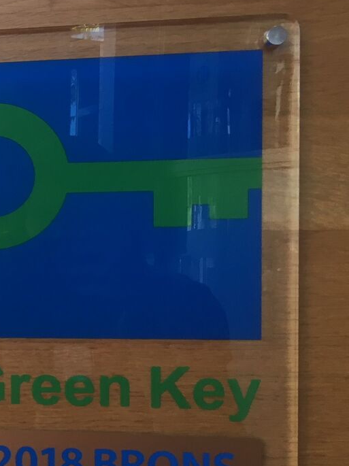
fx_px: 821
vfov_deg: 31.6
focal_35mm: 61
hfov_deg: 21.3
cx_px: -130
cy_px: 271
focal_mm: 4.15
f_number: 2.2
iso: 32
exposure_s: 1/33
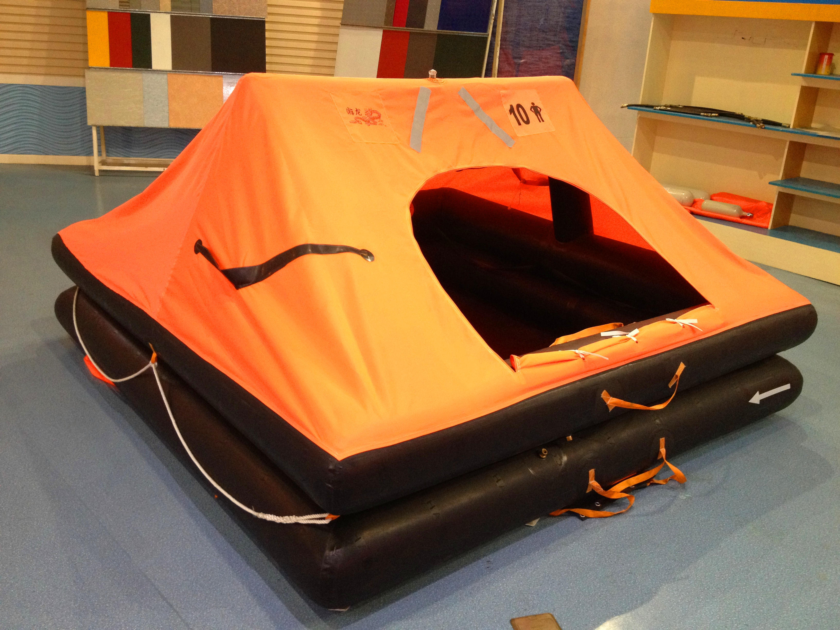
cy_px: 315
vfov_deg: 40.7
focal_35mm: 35
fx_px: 849
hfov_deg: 52.6
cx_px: 420
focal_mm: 4.28
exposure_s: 1/20
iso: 200
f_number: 2.4
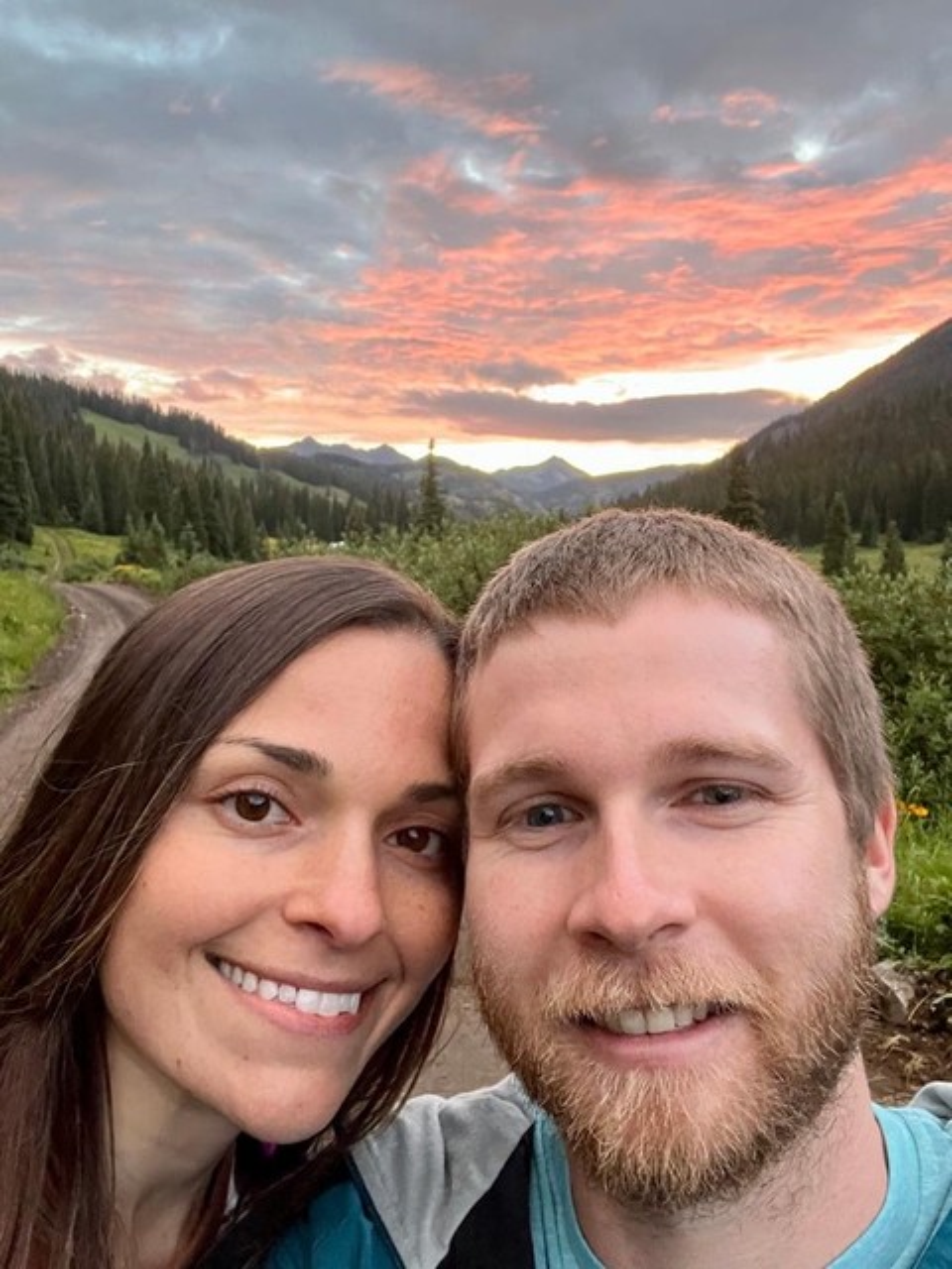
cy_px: 634
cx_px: 476
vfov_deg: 60.0
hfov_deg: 46.8
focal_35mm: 30
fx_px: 1100
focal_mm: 2.71
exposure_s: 1/30
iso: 500
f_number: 2.2
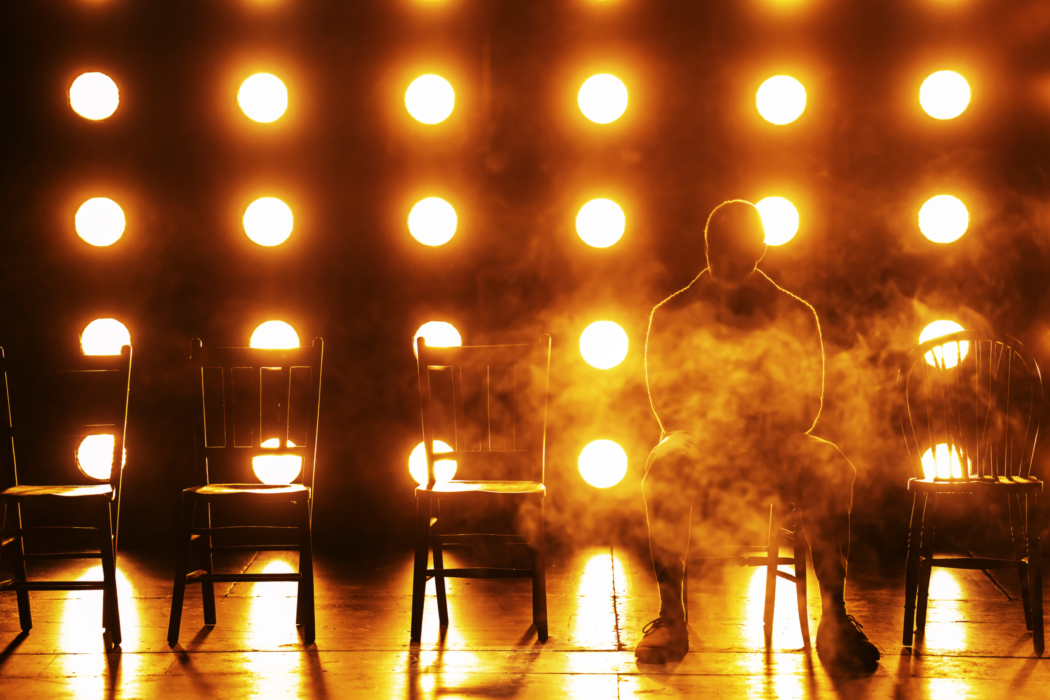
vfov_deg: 10.6
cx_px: 521
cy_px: 348
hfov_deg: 15.8
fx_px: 3792
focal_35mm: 130
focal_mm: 129
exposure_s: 1/160
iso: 3200
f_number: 2.8
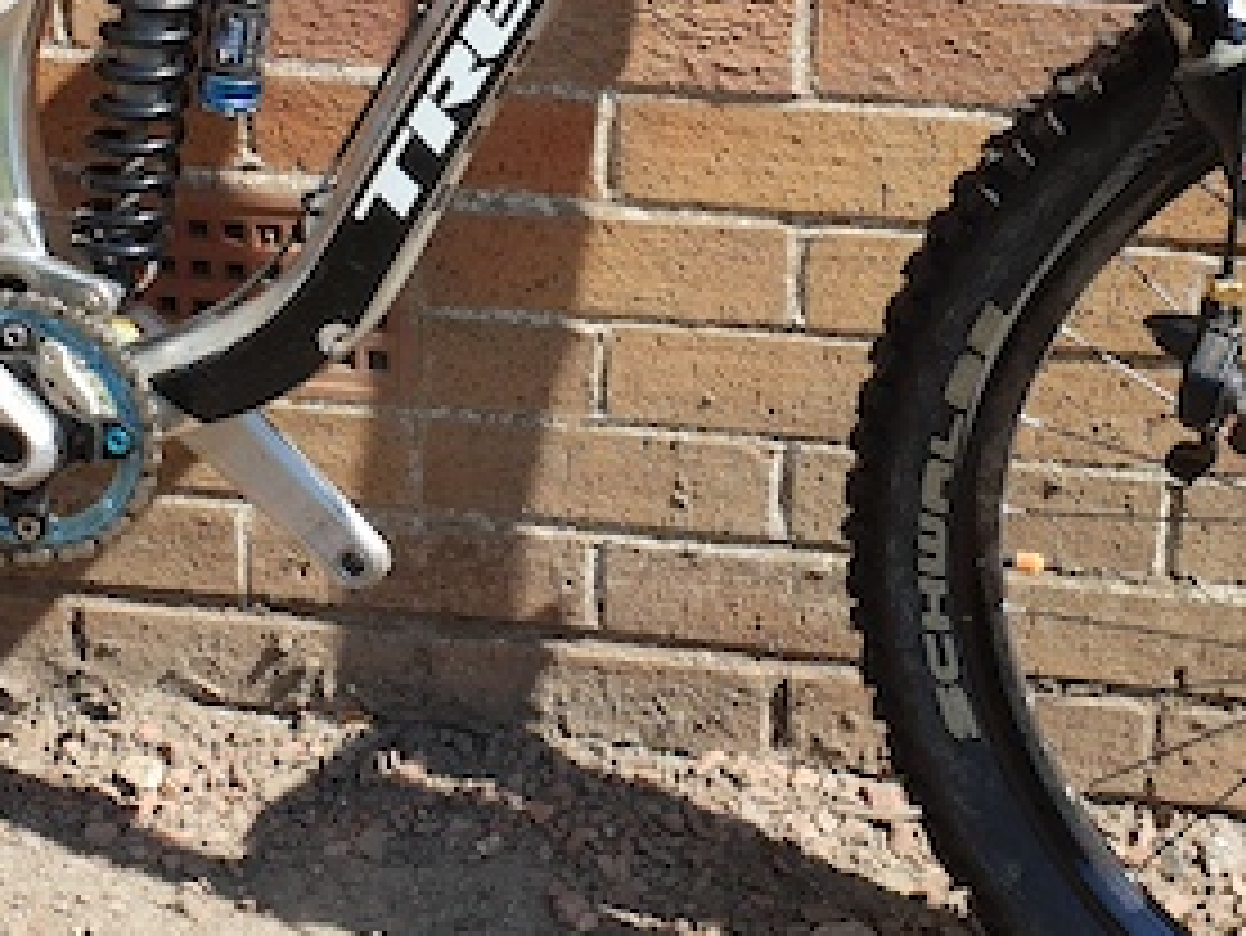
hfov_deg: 26.0
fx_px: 2701
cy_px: 94
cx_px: 567
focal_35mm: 75
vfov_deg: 19.3
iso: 50
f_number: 2.4
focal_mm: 4.3
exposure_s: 1/606
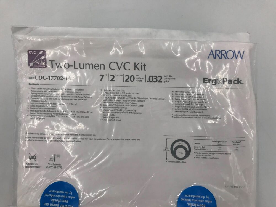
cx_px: 138
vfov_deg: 49.7
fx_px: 223
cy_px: 104
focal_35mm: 28
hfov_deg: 63.4
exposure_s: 1/396
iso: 20
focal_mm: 3.99
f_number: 1.8
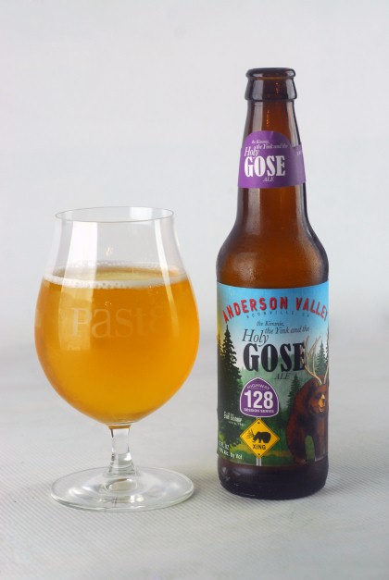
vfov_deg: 22.6
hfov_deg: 15.2
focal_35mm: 90
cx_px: 194
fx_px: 1454
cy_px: 290
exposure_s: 1/60
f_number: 7.1
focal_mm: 60
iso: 200
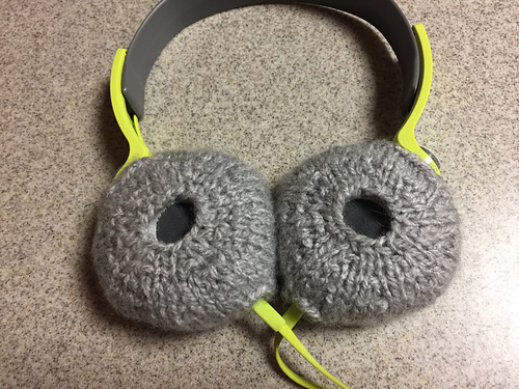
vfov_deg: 48.2
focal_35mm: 29
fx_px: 435
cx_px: 260
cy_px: 194
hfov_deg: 61.7
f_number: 2.2
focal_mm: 4.15
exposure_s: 1/15
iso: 100
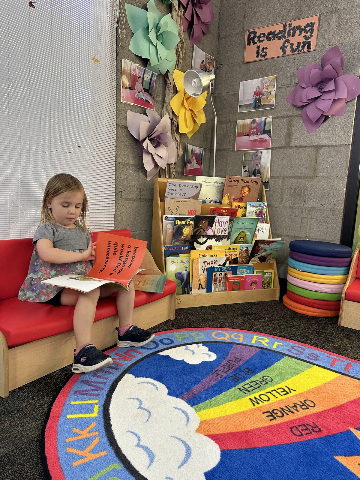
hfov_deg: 56.8
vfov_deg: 71.6
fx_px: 333
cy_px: 240
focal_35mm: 24
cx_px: 180
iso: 200
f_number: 1.78
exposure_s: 1/60
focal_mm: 6.86
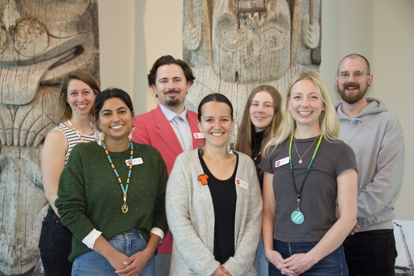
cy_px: 138
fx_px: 713
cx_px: 207
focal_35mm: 62
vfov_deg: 21.9
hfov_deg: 32.4
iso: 2800
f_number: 4.8
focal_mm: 62
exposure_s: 1/200
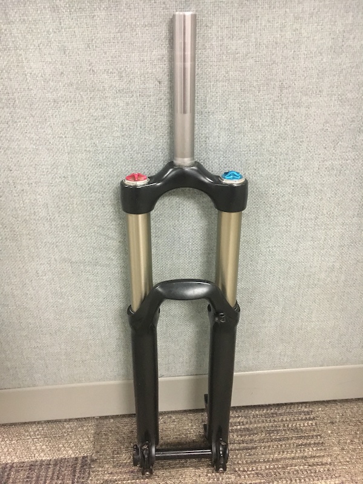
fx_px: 405
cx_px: 182
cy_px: 242
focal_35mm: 29
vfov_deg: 61.7
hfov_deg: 48.2
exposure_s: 1/15
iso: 250
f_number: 2.2
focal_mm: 4.15
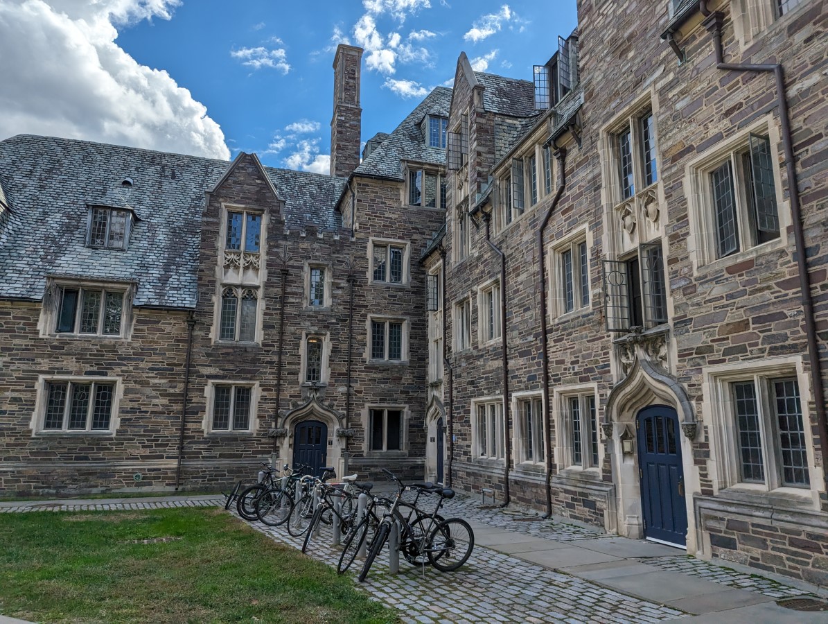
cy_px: 312
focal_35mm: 24
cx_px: 414
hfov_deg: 71.5
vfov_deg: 56.9
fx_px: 575
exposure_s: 1/3425
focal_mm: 6.81
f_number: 1.85
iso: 45
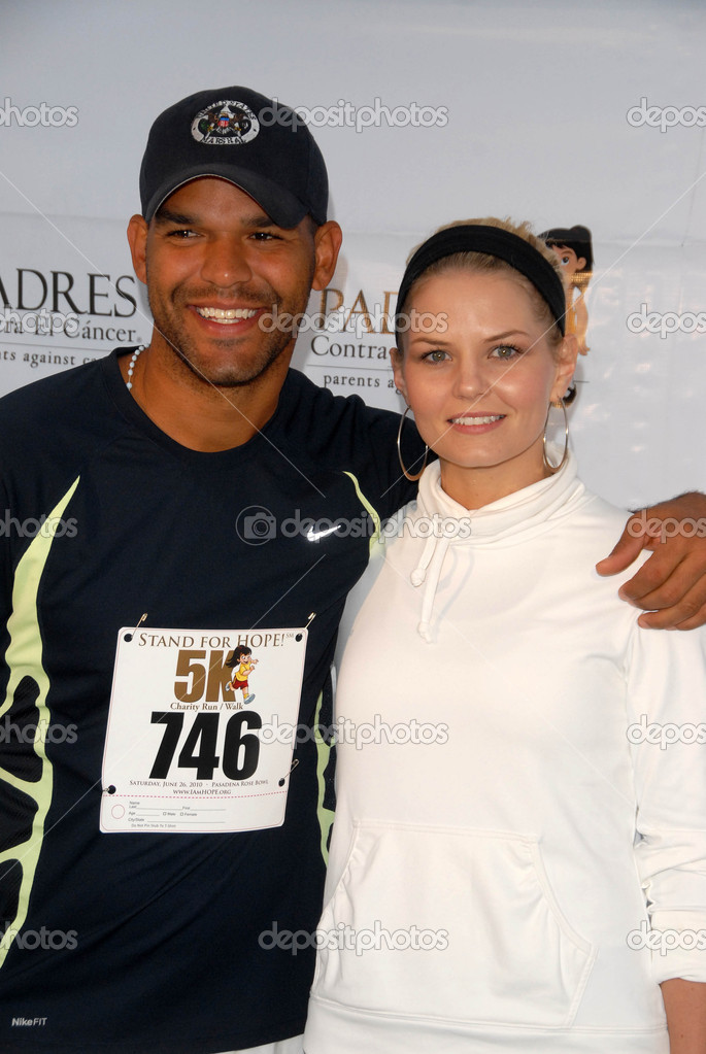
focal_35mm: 105
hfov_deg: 13.1
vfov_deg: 19.4
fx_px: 3079
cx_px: 353
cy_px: 527
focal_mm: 70
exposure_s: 1/250
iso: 400
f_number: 8
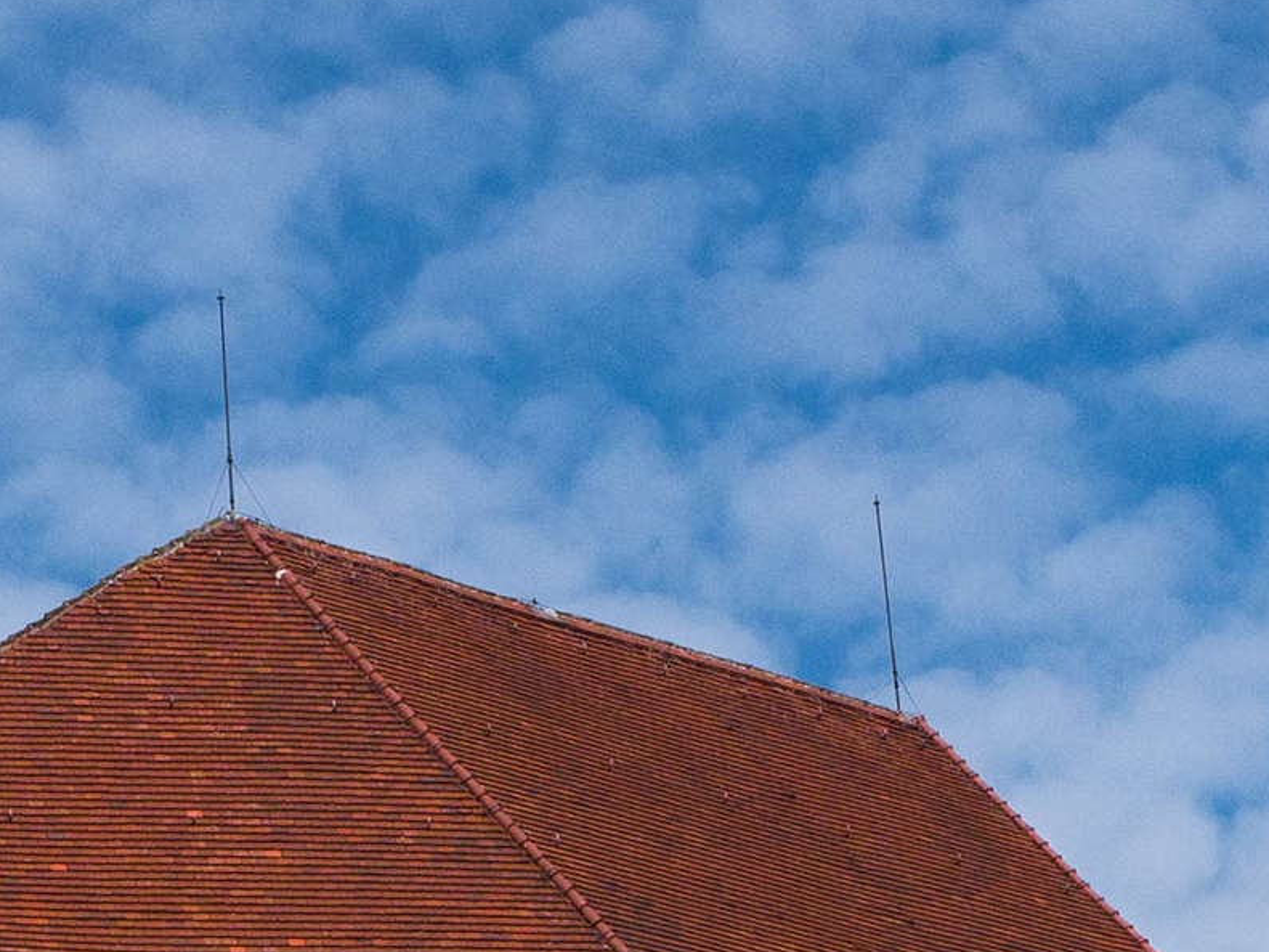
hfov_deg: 7.4
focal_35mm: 268
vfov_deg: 5.5
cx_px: 486
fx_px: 9823
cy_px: 1763
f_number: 9
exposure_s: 1/250
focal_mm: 11.4
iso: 100
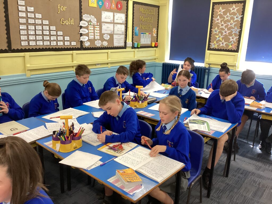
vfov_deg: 45.4
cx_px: 136
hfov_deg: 58.4
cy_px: 102
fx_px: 244
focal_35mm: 31
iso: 200
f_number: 2.4
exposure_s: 1/50
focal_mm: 3.3
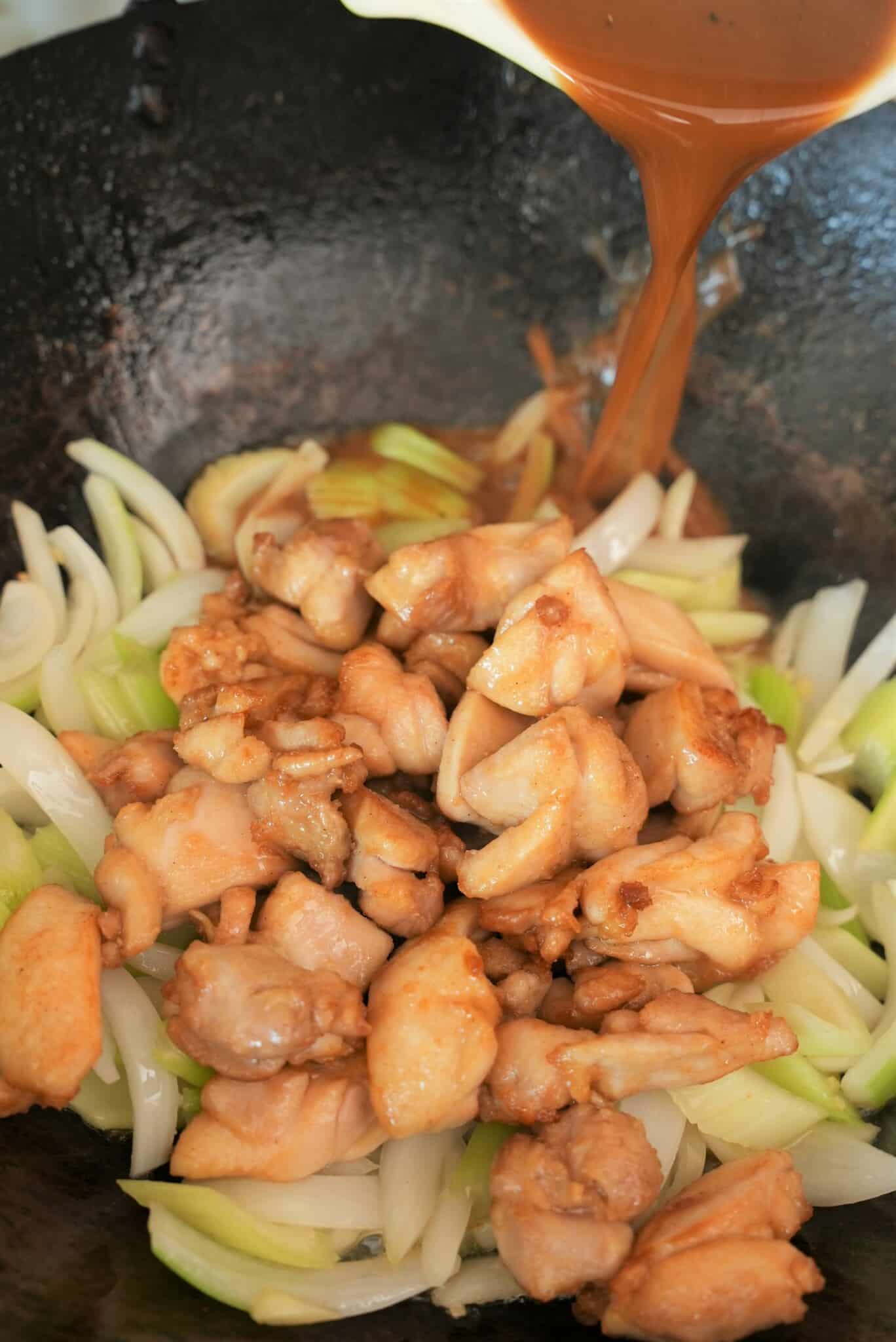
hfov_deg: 25.5
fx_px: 1980
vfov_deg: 37.4
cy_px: 671
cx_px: 448
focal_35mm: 53
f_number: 5
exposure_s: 1/100
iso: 1600
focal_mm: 53.1
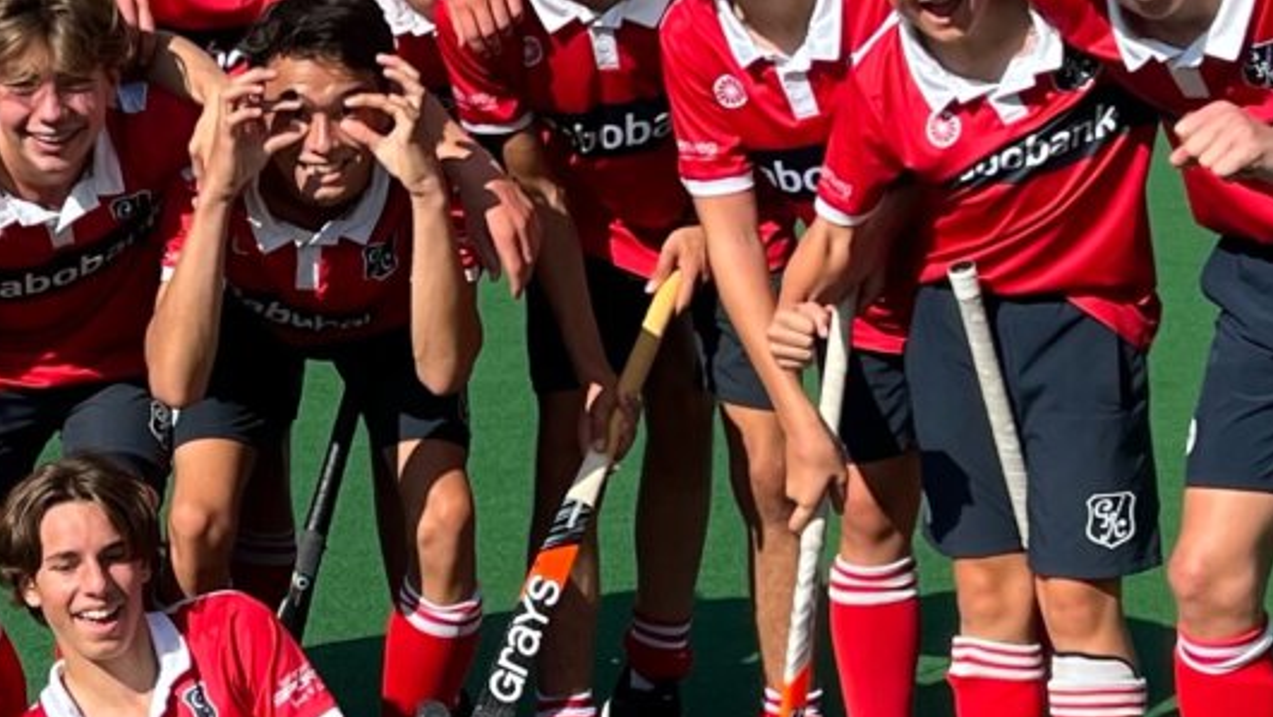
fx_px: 2161
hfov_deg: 32.0
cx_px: 271
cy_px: 156
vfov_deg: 18.7
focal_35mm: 64
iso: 50
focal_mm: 5.7
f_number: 1.5
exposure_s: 1/3968
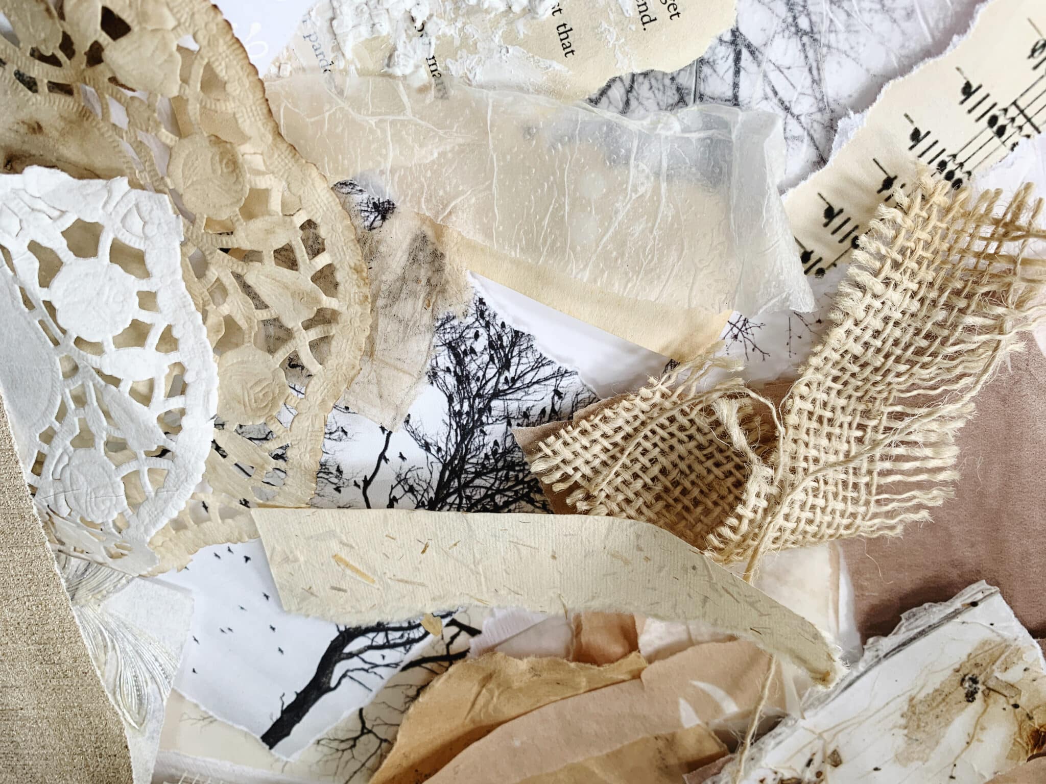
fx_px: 786
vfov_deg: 53.1
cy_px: 392
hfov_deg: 67.3
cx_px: 523
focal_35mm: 26
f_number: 1.8
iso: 32
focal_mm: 4.25
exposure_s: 1/100
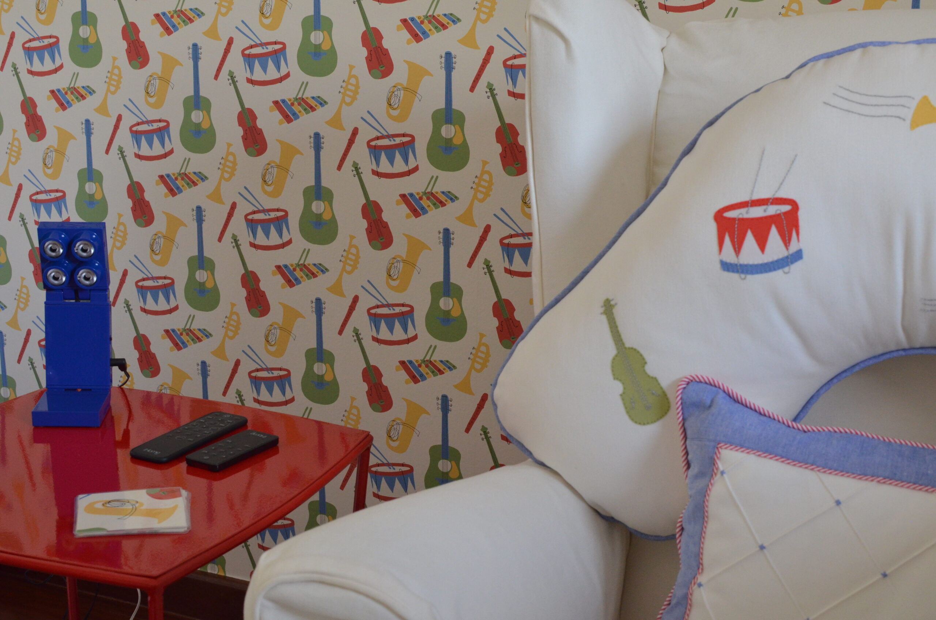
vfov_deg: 25.6
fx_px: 1362
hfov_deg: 37.9
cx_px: 468
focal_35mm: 52
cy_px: 310
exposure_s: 1/30
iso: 1600
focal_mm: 35
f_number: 9
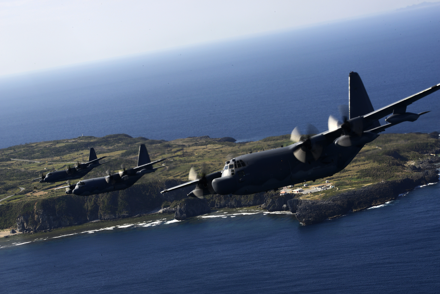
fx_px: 1247
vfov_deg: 13.4
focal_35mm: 102
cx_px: 220
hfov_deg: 20.0
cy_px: 147
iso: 200
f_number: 20
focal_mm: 102
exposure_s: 1/125
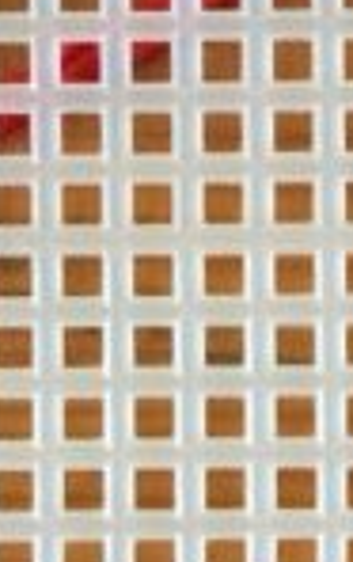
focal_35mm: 187
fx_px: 2867
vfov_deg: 11.2
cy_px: 139
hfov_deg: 6.2
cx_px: 1211
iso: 200
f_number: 2.2
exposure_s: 1/30
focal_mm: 4.15
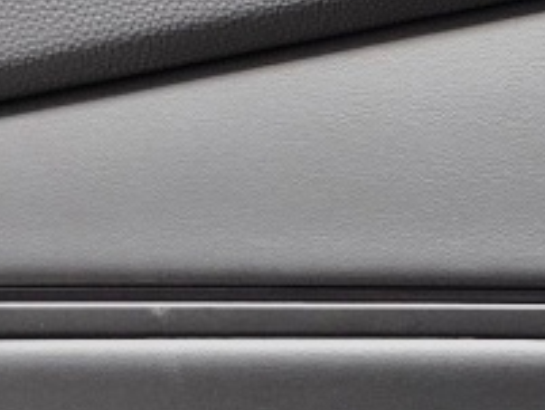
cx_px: 911
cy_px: 641
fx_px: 1843
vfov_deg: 12.0
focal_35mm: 117
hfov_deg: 15.1
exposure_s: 1/24
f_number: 1.7
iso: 800
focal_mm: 6.3
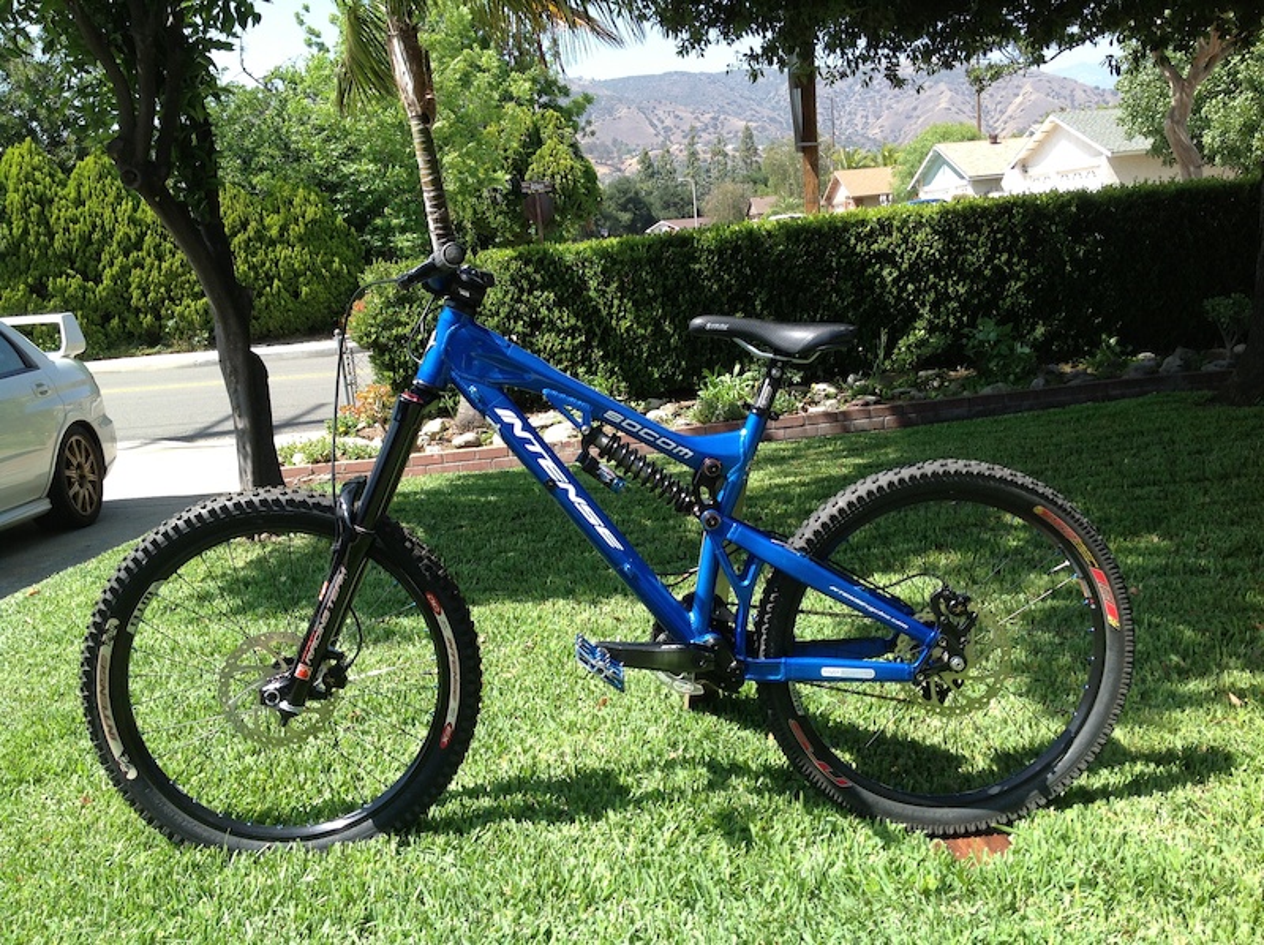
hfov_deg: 52.7
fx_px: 1276
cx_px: 632
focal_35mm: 35
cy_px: 472
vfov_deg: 40.6
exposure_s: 1/521
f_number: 2.4
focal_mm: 4.28
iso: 50
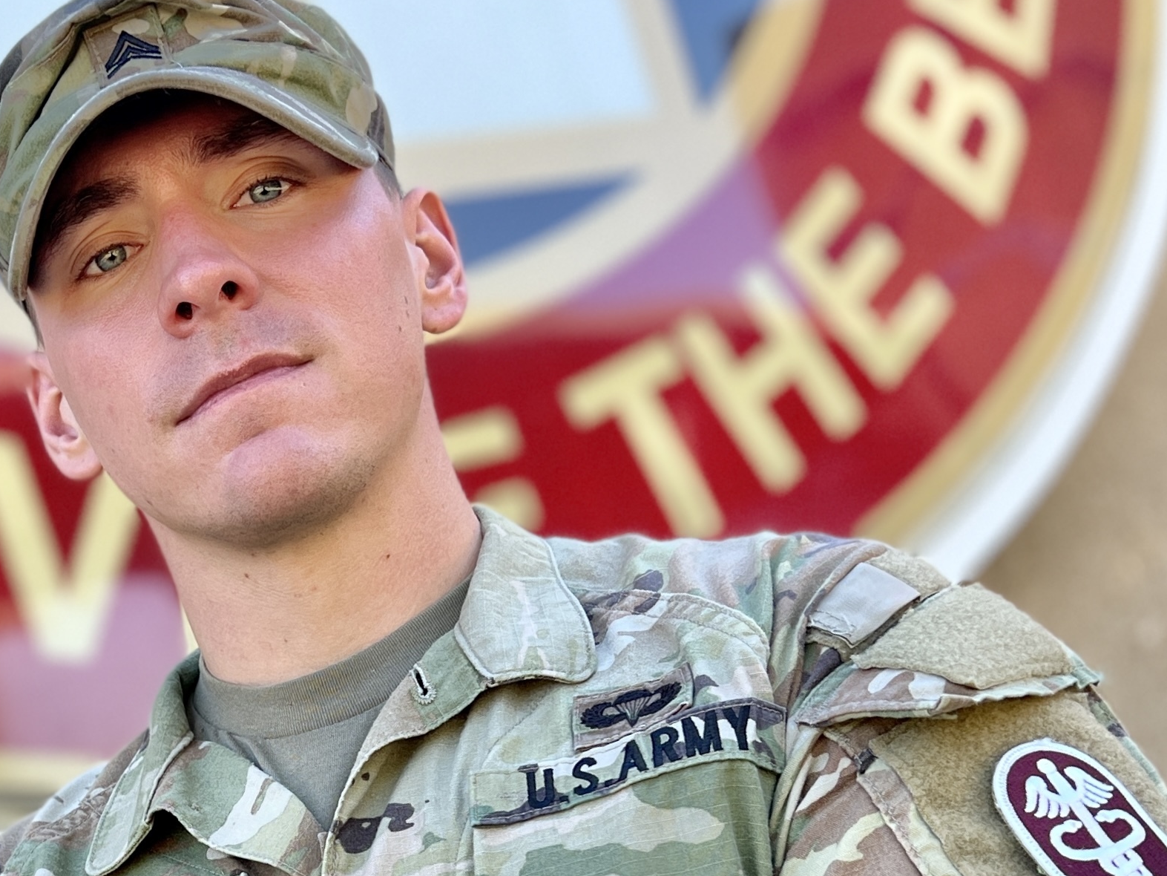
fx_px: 1416
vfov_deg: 33.4
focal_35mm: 42
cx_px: 246
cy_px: 701
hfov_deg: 42.9
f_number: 1.5
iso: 50
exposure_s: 1/419
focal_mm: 5.7
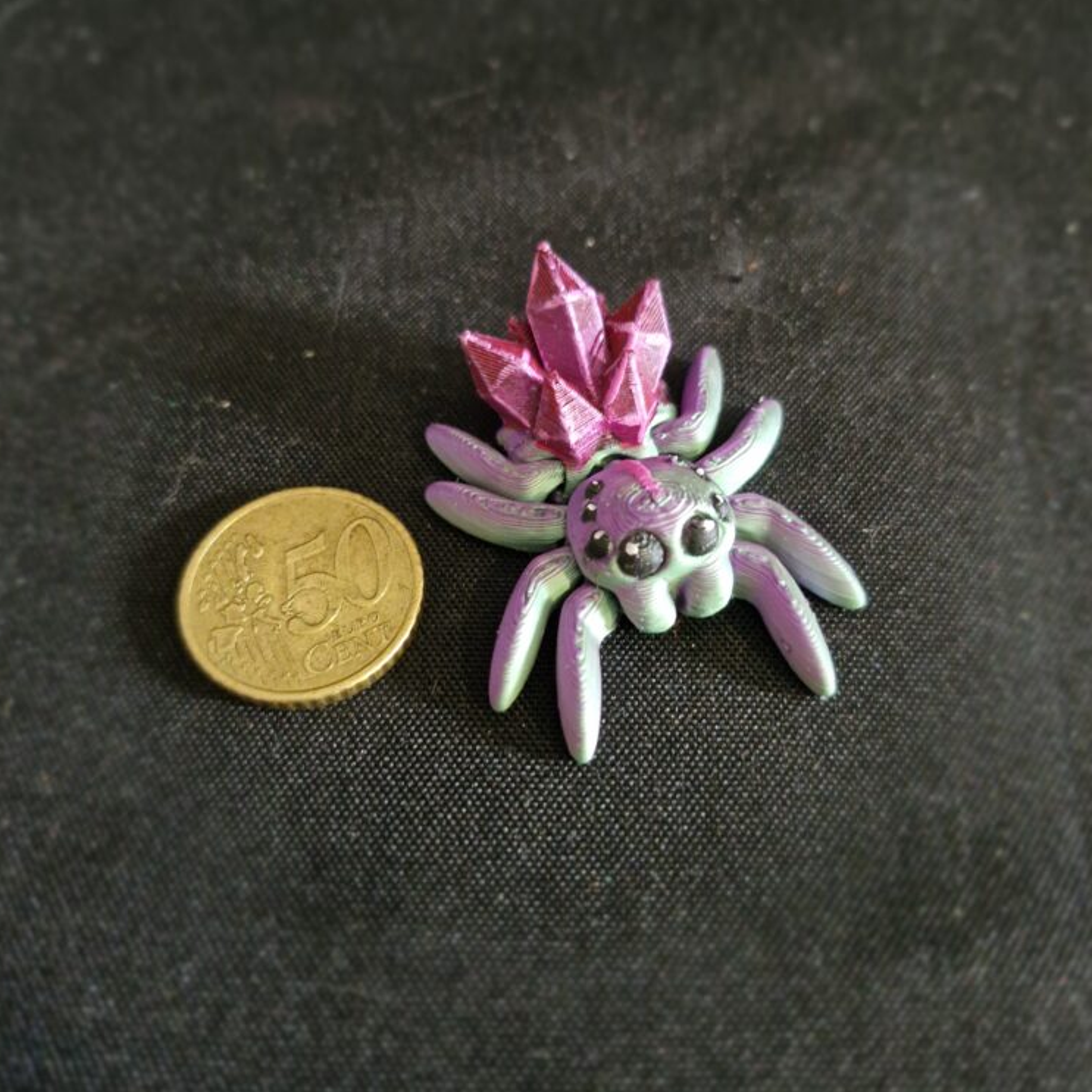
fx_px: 999
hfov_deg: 57.3
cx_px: 551
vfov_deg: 57.2
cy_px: 507
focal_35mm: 28
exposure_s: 1/25
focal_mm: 5.54
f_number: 1.8
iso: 800
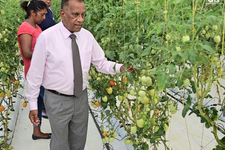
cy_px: 72
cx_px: 109
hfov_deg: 49.6
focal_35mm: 39
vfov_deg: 34.2
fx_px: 244
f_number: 7.1
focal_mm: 36
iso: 200
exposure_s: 1/200
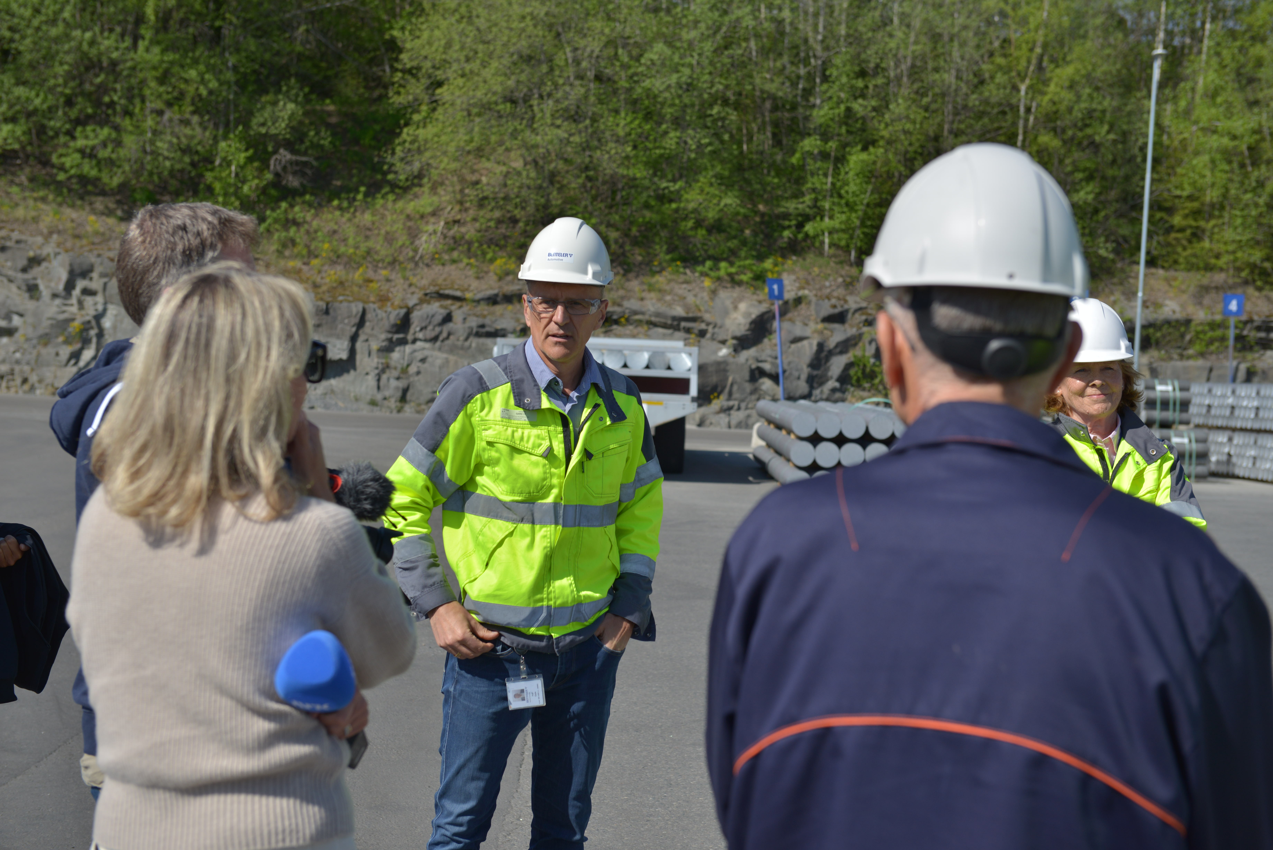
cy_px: 425
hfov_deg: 36.2
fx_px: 1945
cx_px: 636
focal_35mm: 55
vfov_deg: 24.6
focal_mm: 55
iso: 125
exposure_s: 1/1600
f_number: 5.6
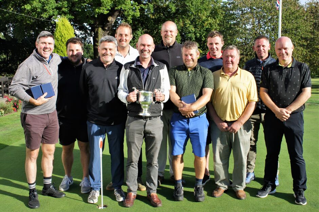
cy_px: 106
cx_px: 160
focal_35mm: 34
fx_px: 305
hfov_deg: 55.1
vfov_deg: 38.3
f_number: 11
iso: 200
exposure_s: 1/80
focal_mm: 23
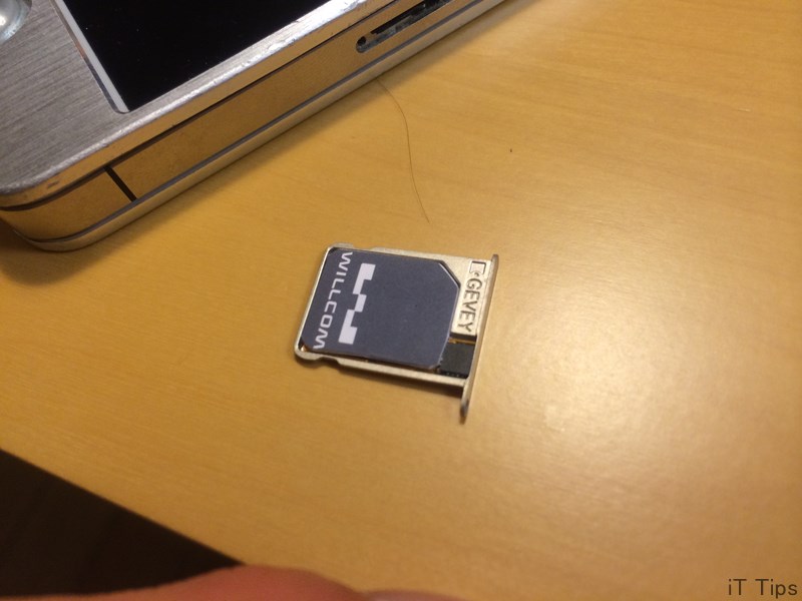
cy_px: 300
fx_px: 695
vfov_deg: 46.8
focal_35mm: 30
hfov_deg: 60.0
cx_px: 401
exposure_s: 1/33
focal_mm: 4.12
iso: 80
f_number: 2.2
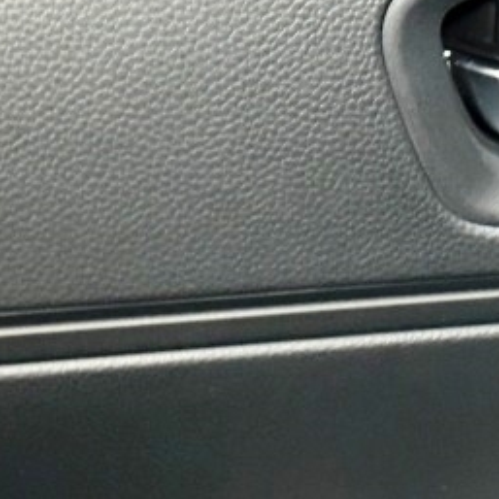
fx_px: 2756
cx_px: 553
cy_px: 346
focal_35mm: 169
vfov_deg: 10.3
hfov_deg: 10.2
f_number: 1.78
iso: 640
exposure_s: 1/30
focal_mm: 6.86
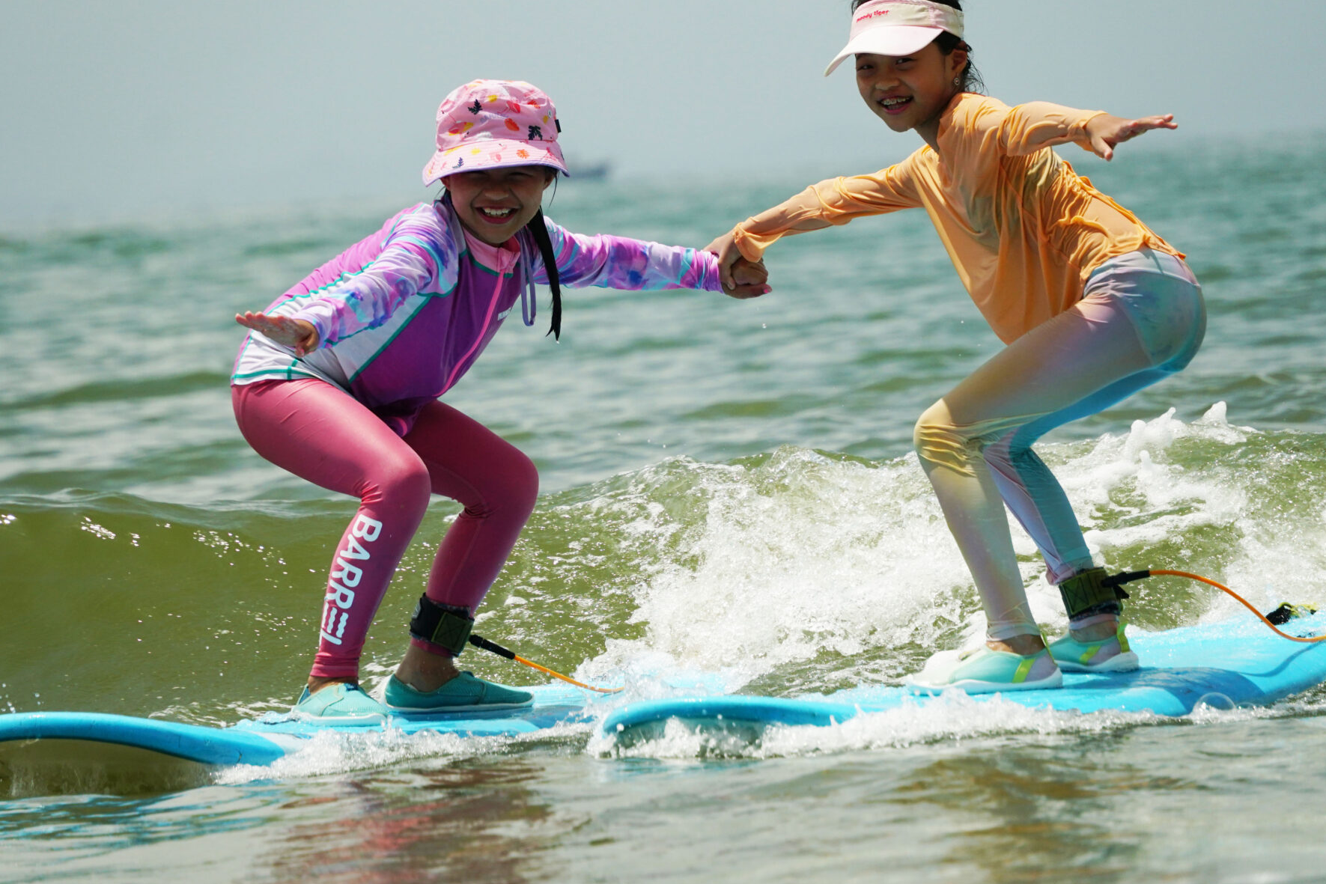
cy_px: 402
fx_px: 10924
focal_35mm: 297
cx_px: 617
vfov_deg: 4.6
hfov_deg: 6.9
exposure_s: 1/1600
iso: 400
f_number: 6.3
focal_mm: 171
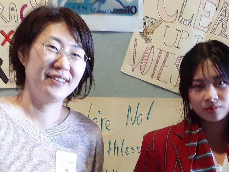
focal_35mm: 73
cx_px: 158
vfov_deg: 19.7
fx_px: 483
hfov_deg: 26.5
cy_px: 161
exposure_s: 1/25
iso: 200
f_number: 1.9
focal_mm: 3.6
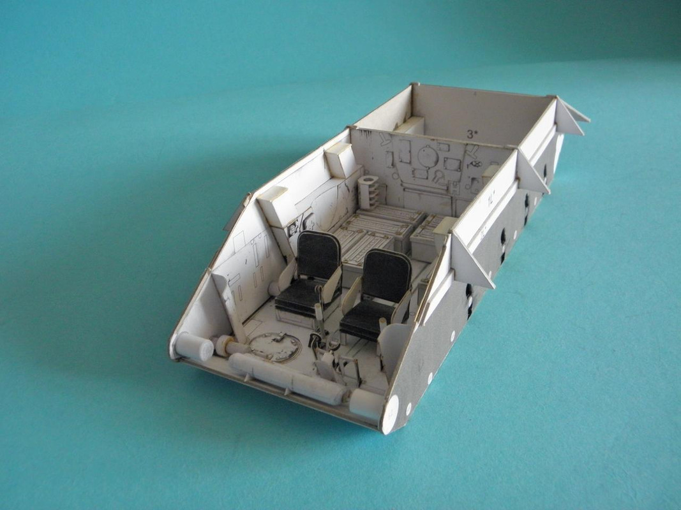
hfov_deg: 55.4
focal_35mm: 33
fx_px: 649
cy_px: 255
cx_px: 340
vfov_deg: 42.9
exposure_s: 1/8
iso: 250
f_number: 3.6
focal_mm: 5.9
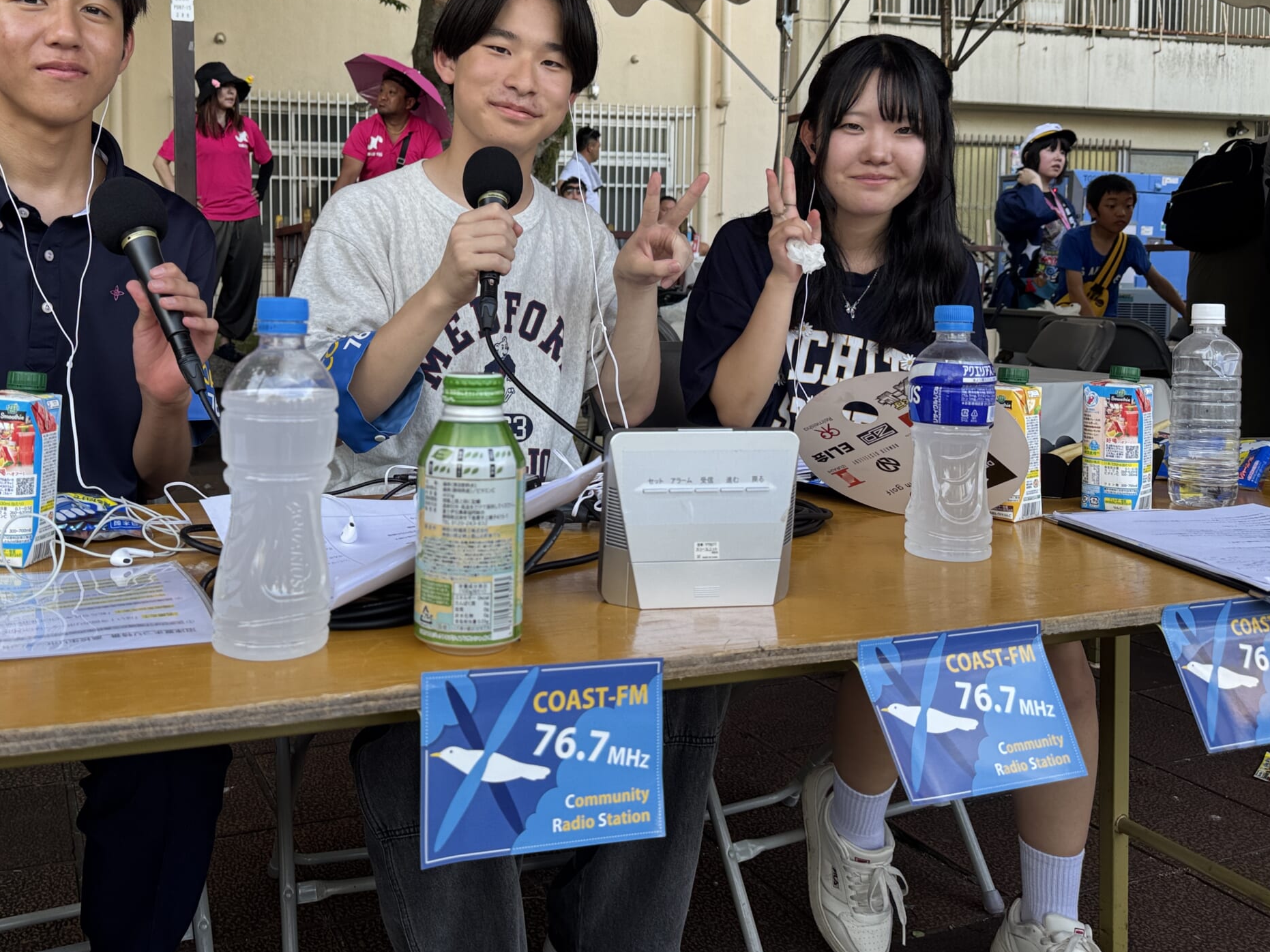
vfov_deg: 42.4
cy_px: 318
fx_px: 1211
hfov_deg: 55.0
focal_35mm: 33
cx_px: 512
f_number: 1.78
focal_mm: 6.76
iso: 80
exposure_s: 1/284
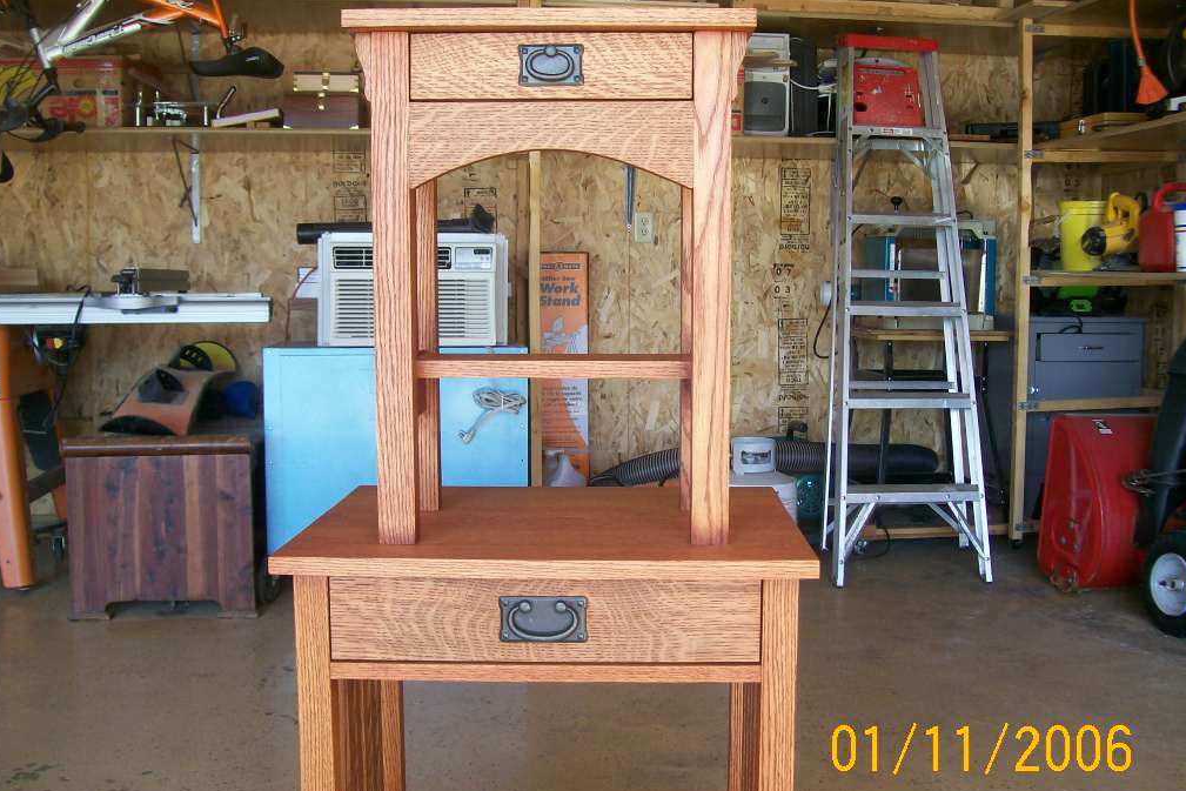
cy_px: 413
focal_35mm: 38
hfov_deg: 50.7
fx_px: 1252
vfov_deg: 35.1
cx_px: 594
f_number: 2.7
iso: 80
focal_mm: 6
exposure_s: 1/78.1
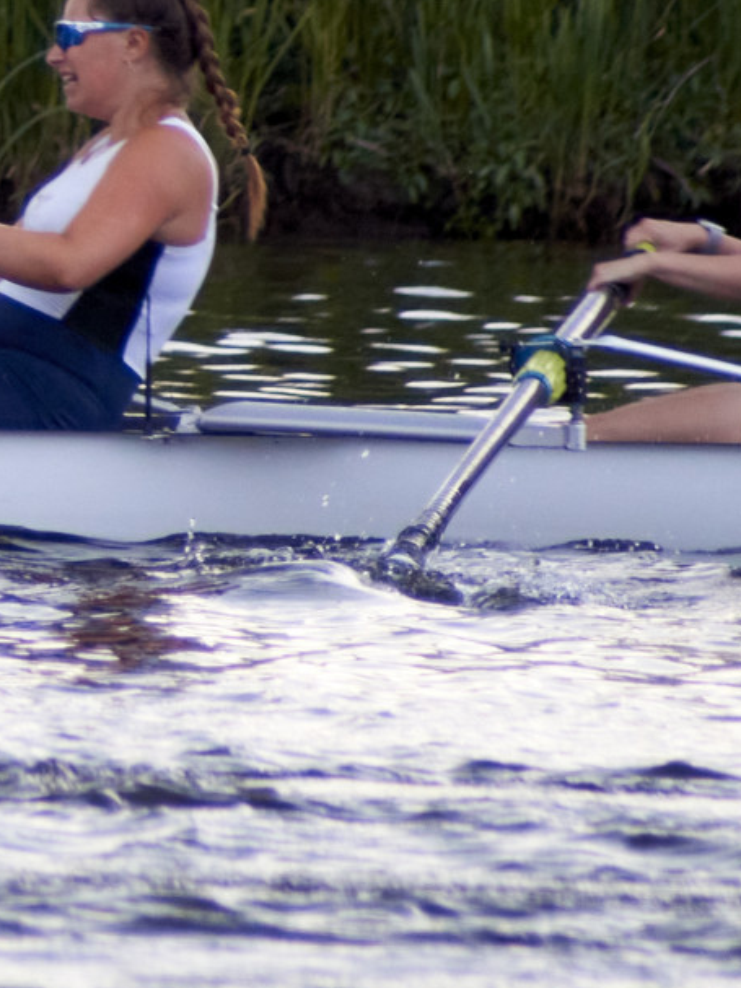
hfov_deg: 1.0
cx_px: -920
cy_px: 142
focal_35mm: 1459
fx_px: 41657
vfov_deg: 1.4
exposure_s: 1/500
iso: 1000
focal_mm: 300
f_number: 5.6
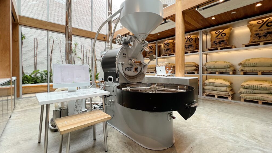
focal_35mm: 15
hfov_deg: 103.0
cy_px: 73
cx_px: 138
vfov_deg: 70.5
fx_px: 108
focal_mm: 1.57
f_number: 1.8
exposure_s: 1/101
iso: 50
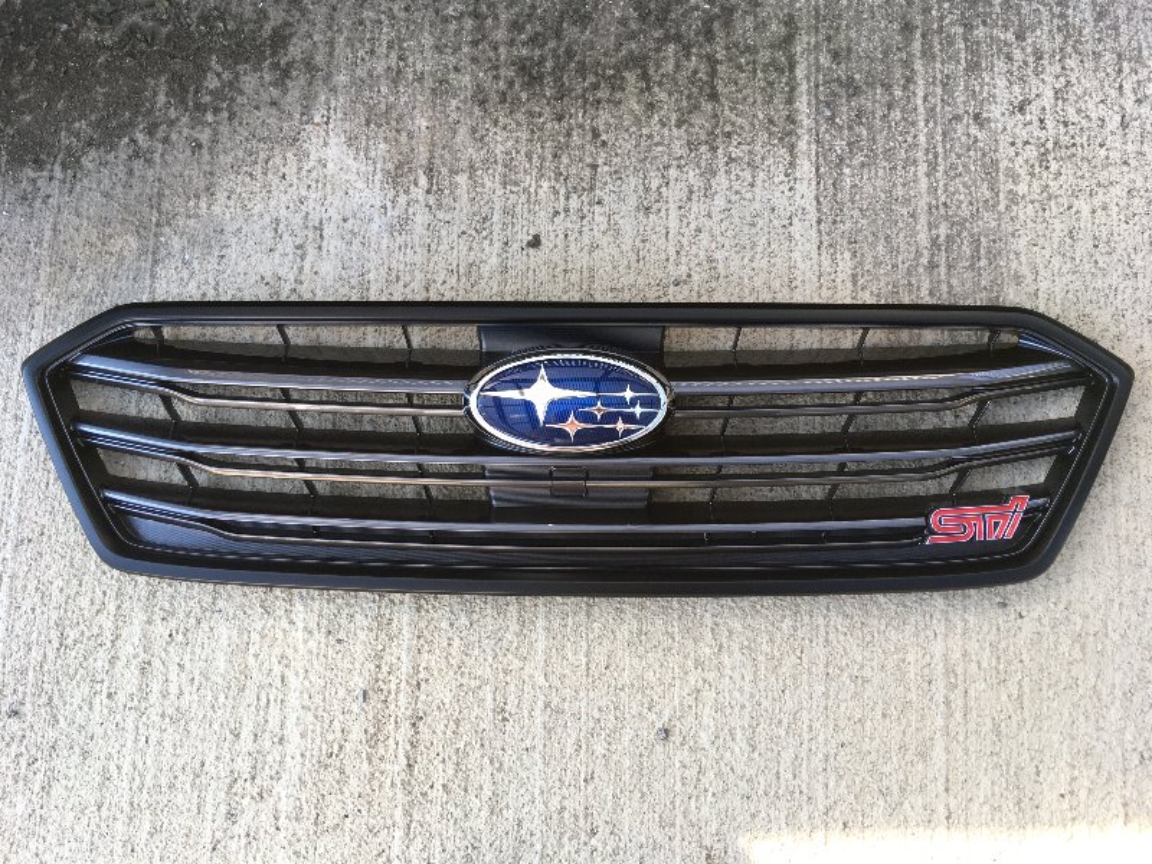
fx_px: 965
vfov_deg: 48.2
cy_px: 432
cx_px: 576
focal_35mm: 29
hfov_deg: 61.7
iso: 32
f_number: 2.2
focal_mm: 4.15
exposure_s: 1/120
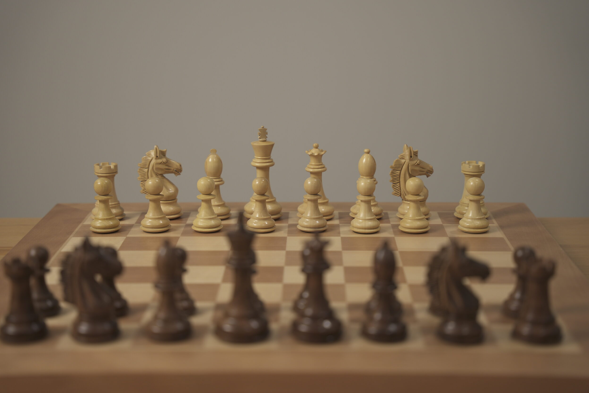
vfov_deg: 18.9
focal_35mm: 72
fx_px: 1178
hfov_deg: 28.1
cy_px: 191
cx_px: 287
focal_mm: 70
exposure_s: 1/60
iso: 320
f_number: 2.8
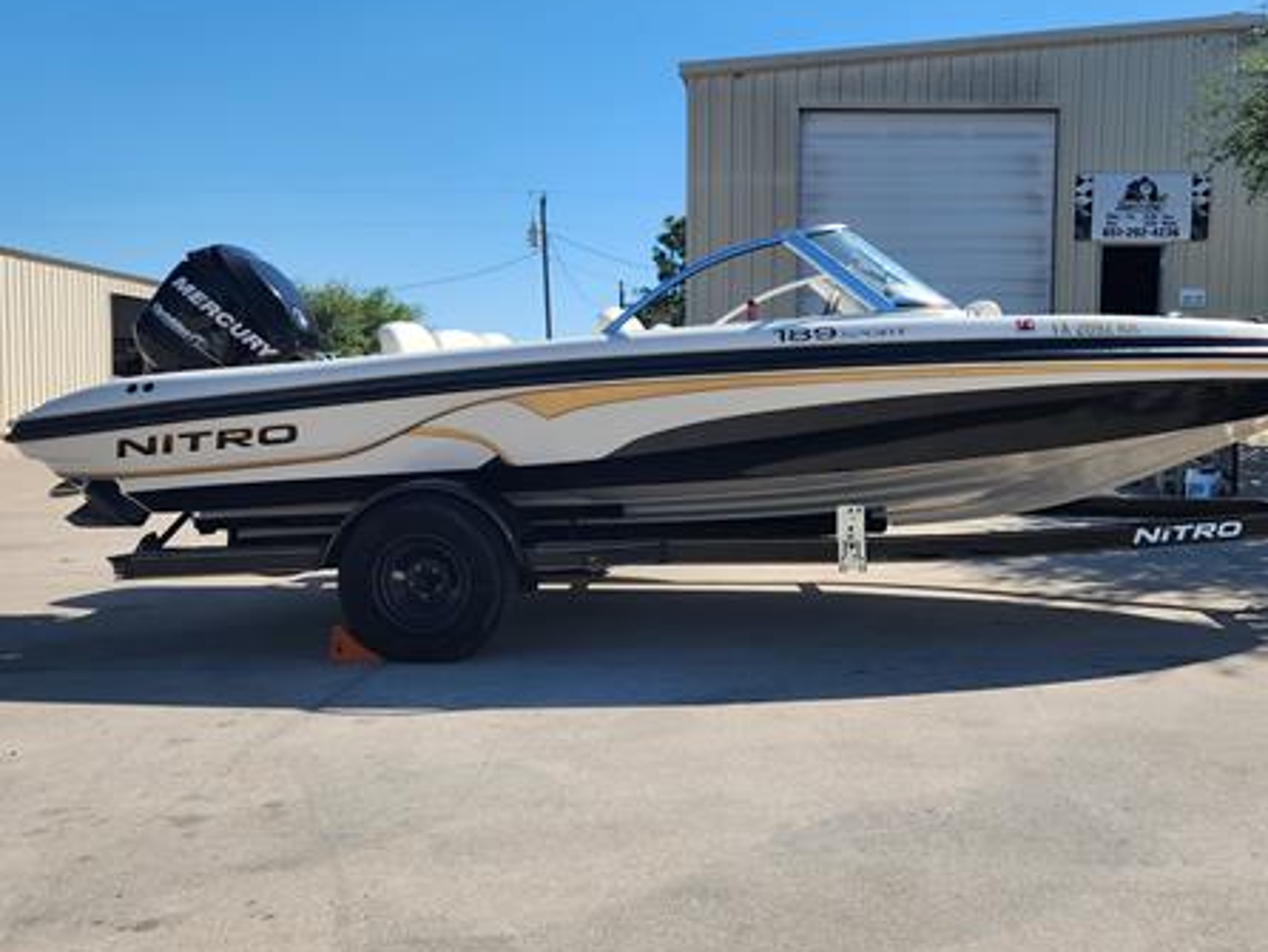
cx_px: 773
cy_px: 466
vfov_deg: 43.0
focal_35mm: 33
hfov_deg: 54.8
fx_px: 1209
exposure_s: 1/1601
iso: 20
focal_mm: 5.4
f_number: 1.8
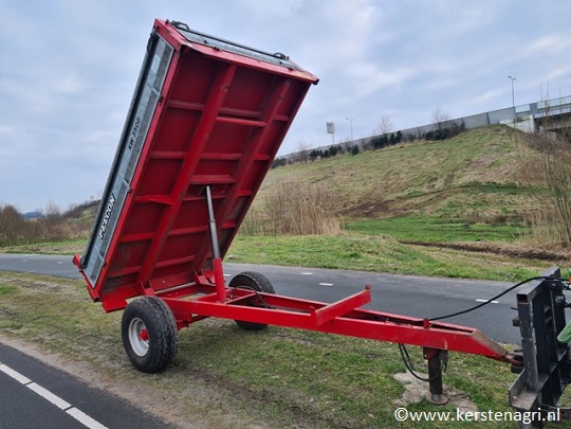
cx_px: 286
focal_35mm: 26
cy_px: 214
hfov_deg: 67.3
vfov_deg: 53.1
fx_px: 429
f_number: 1.8
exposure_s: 1/346
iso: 50
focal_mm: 5.4
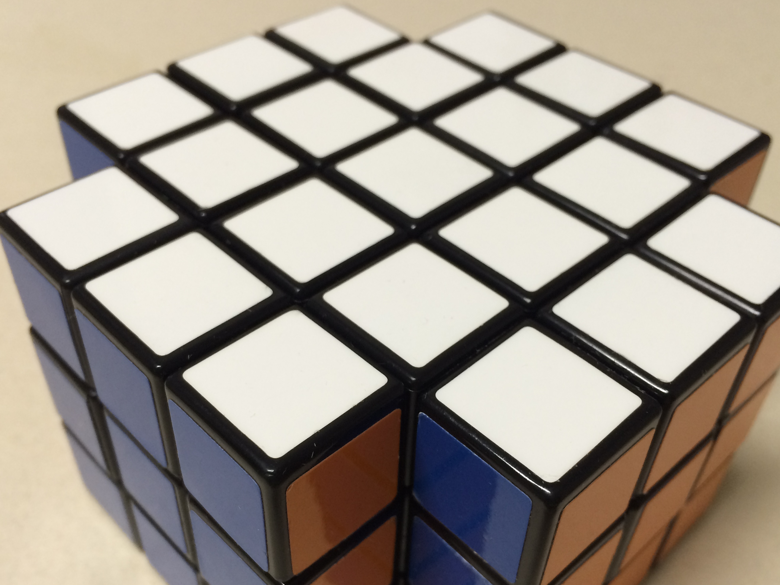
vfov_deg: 39.6
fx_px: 811
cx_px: 384
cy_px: 336
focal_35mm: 36
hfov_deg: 51.4
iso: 100
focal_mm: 4.15
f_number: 2.2
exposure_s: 1/30
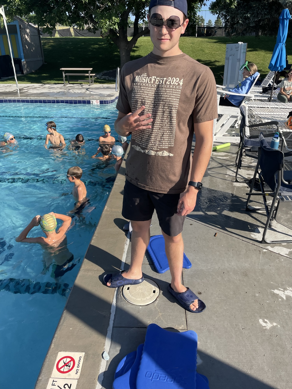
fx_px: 292
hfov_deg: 53.1
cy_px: 194
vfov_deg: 67.3
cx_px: 146
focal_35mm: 26
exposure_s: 1/2020
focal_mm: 4.2
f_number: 1.6
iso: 32
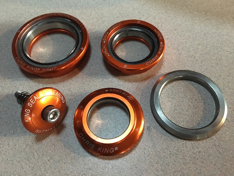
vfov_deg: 48.2
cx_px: 117
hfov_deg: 61.7
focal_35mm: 29
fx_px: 196
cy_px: 88
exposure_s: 1/4
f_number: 2.2
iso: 100
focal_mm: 4.15
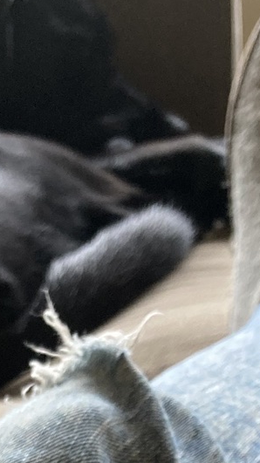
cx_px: -50
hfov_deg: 10.4
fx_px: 1412
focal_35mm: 115
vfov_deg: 16.5
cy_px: 750
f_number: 1.8
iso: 80
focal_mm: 3.99
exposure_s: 1/60
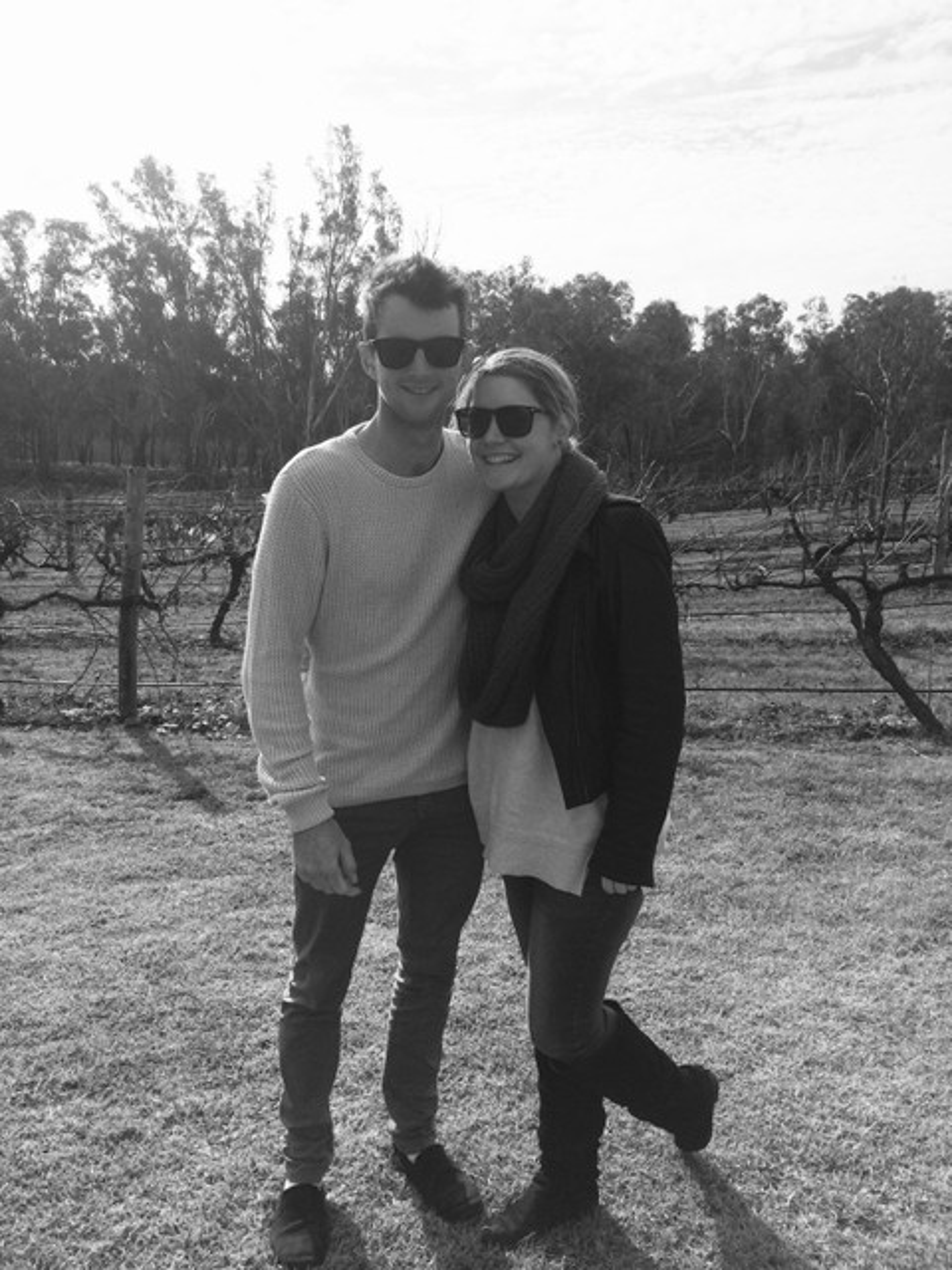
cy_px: 635
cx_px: 476
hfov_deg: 46.8
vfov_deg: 60.0
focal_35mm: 30
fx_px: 1100
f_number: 2.2
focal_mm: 4.12
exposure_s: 1/3731
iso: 32
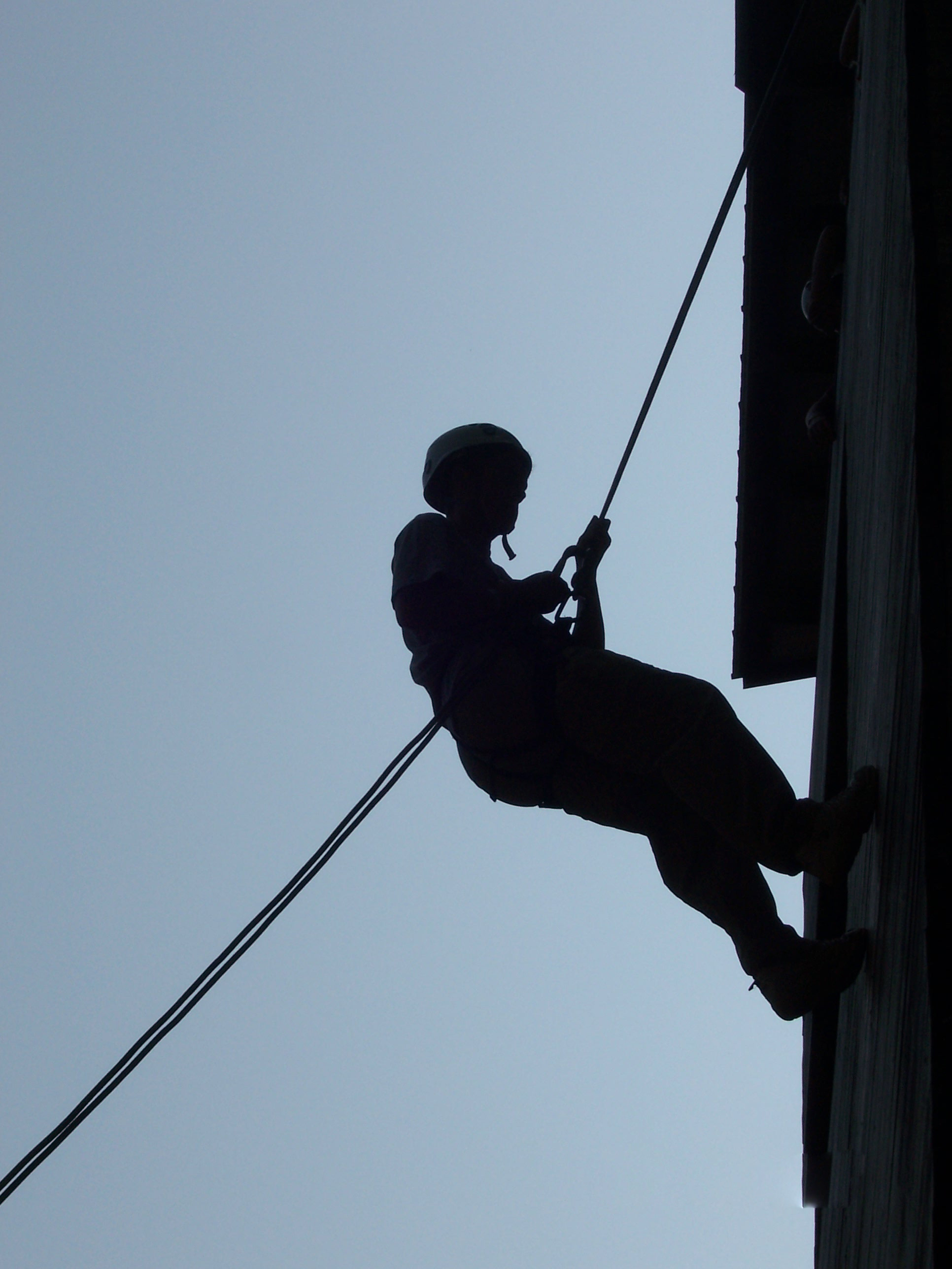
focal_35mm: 102
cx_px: 476
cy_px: 634
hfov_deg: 14.5
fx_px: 3740
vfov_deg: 19.3
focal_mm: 16.8
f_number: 9.5
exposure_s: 1/750
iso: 80
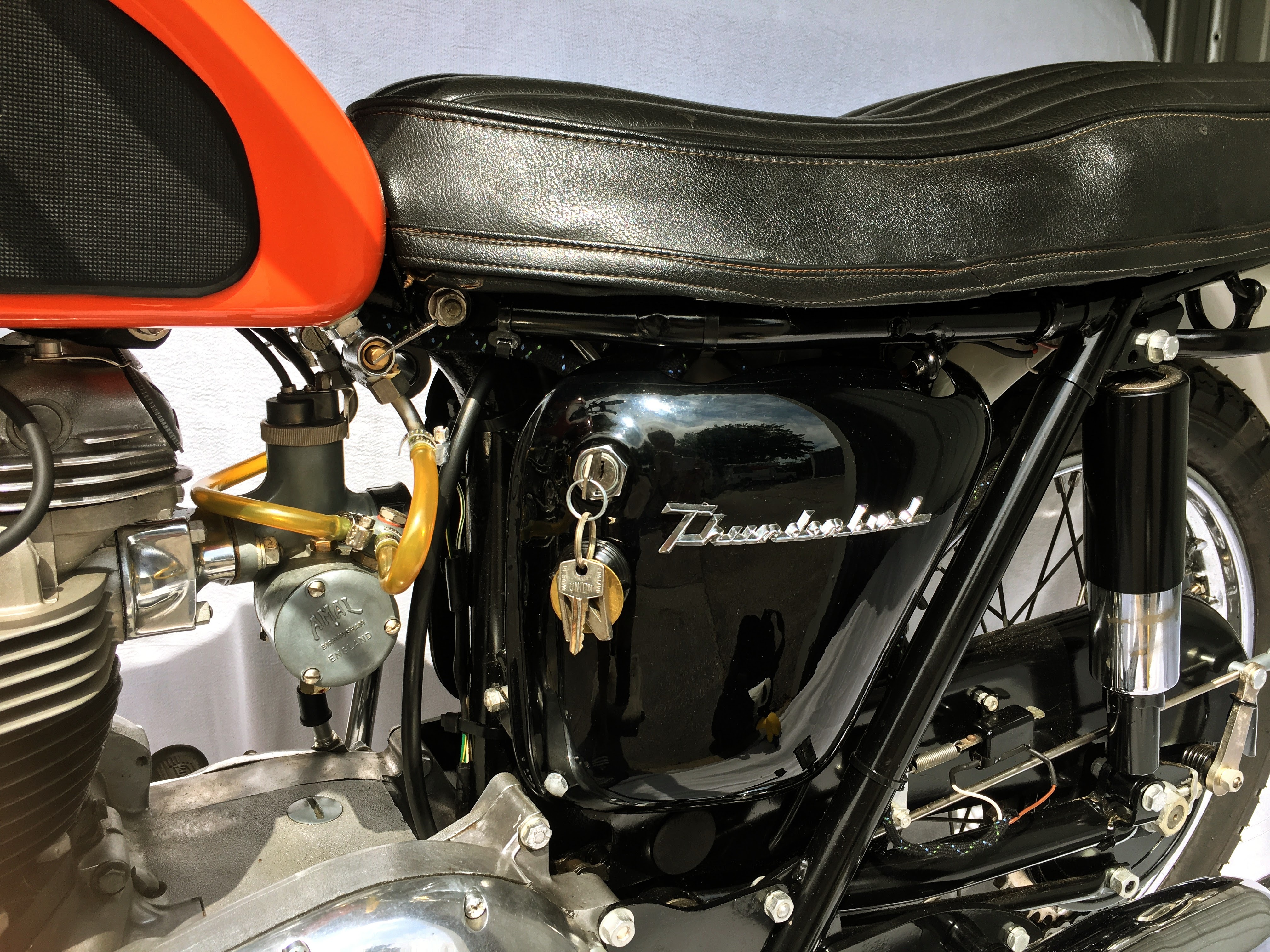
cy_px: 476
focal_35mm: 29
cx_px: 635
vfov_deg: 48.2
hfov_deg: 61.7
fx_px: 1064
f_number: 2.2
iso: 25
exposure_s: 1/777
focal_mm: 4.15
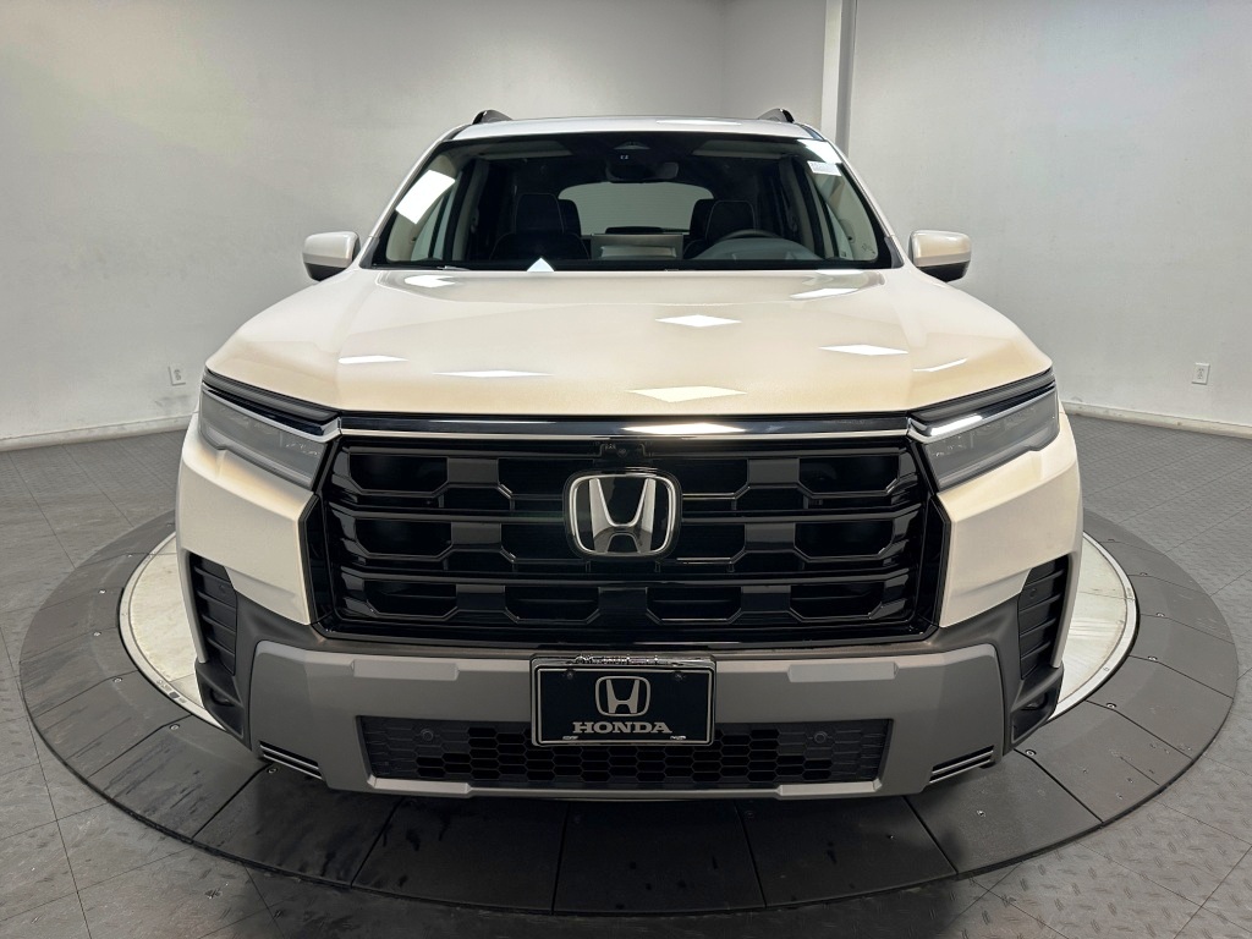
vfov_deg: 56.8
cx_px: 626
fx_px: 868
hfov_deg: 71.6
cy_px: 470
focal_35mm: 24
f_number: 1.78
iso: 200
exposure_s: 1/60
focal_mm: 6.86
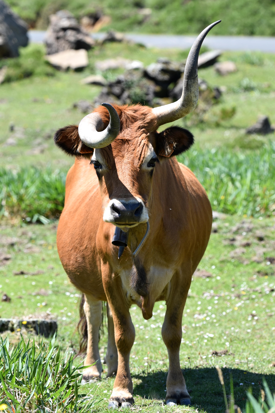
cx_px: 138
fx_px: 2578
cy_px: 206
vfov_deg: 9.1
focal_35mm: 225
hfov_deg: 6.1
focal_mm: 150
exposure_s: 1/500
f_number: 5.6
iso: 220
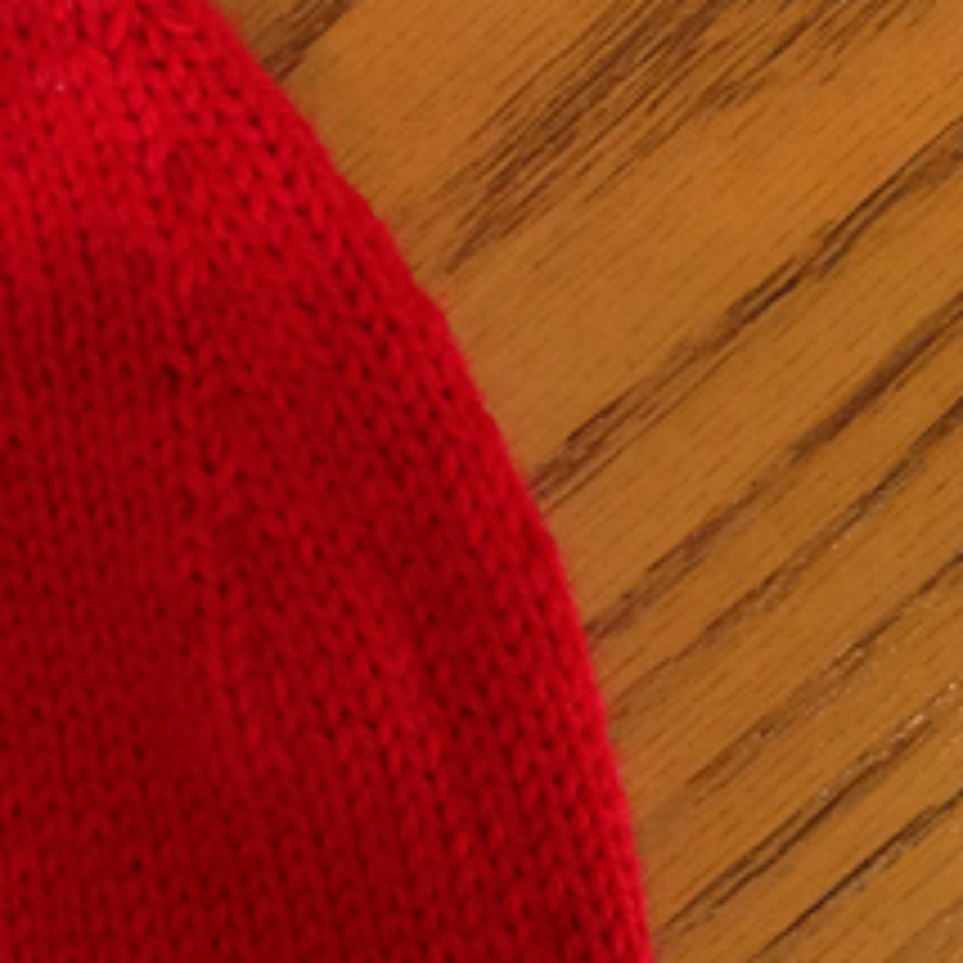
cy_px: 576
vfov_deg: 19.9
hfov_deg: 19.3
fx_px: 2738
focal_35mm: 87
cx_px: -45
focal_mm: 3.3
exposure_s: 1/24
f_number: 2.4
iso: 100
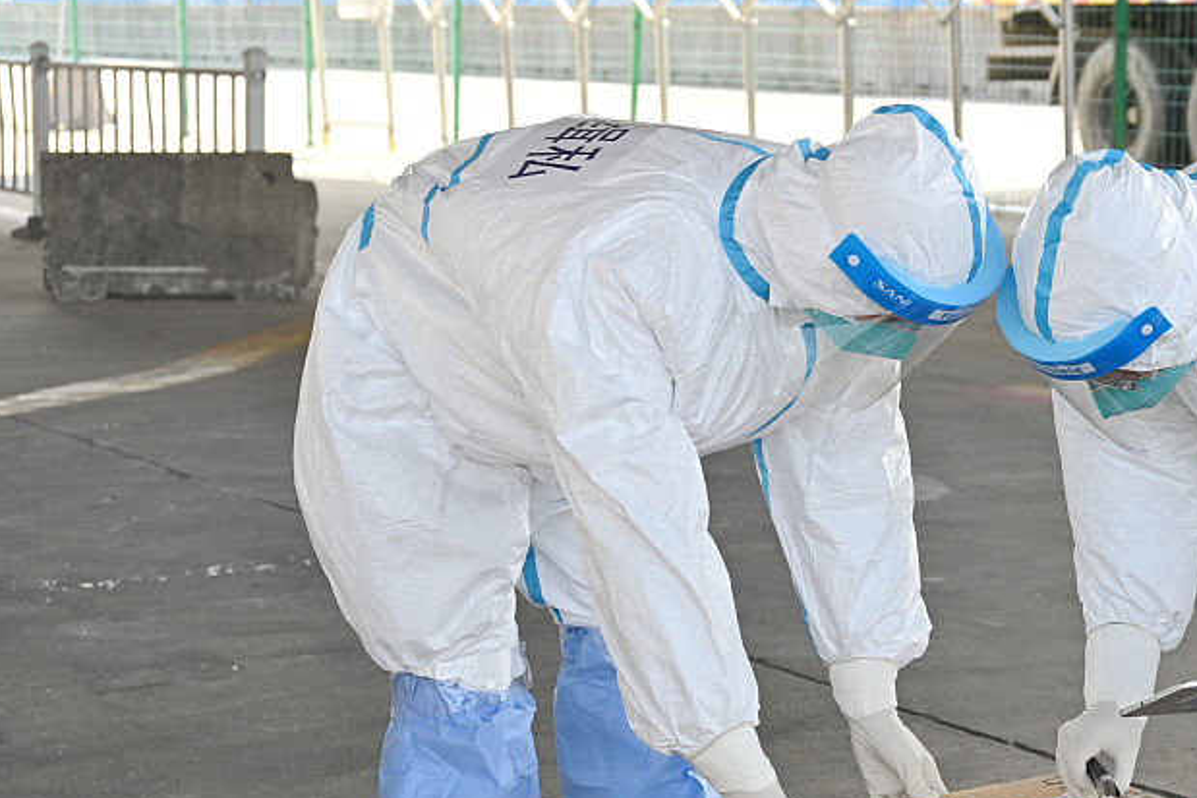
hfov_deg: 21.1
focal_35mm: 95
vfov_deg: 14.3
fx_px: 3159
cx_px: 990
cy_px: 670
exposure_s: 1/125
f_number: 5.6
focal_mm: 49
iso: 200
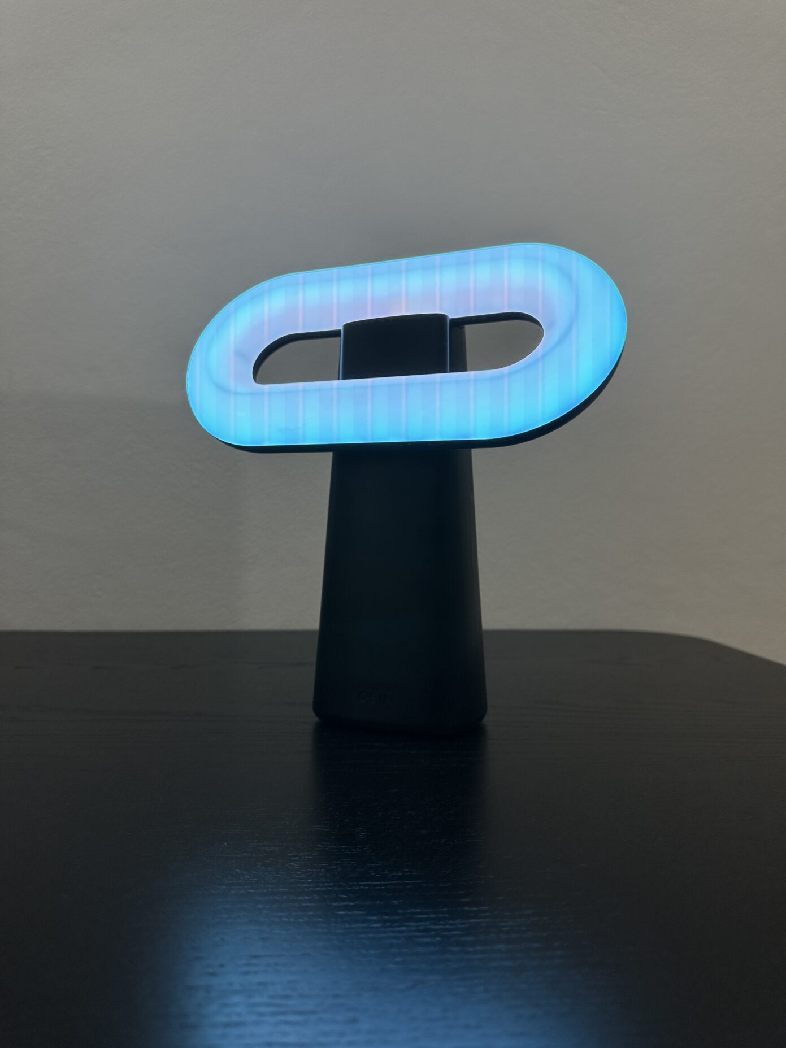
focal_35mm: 24
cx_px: 393
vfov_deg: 71.6
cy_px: 524
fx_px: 727
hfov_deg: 56.8
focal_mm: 6.86
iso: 100
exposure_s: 1/518
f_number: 1.78
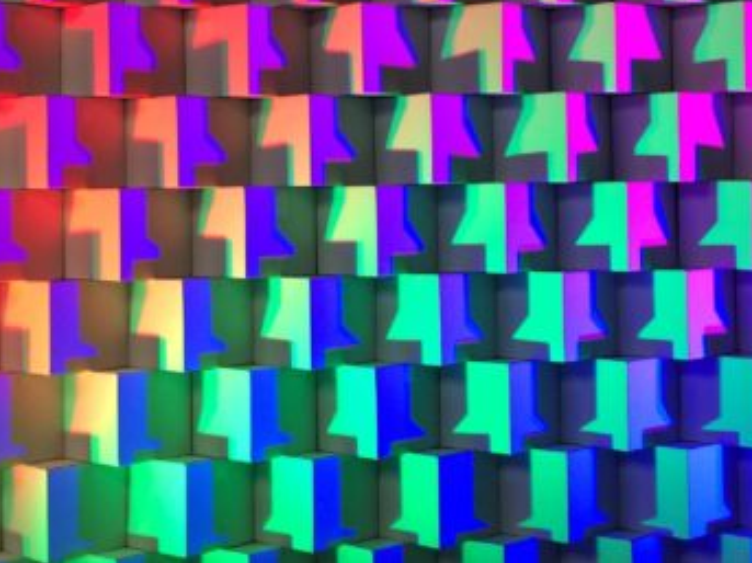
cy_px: 204
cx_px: 526
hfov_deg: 29.5
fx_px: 1412
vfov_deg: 22.5
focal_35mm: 65
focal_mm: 4.15
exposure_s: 1/15
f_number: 2.2
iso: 50
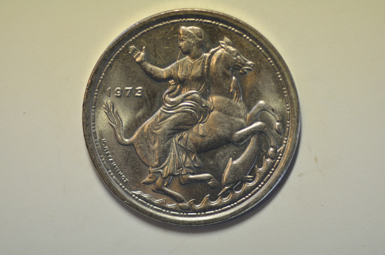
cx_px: 192
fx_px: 961
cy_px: 128
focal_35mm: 90
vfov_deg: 15.2
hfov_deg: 22.6
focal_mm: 60
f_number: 3.8
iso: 800
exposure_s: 1/250
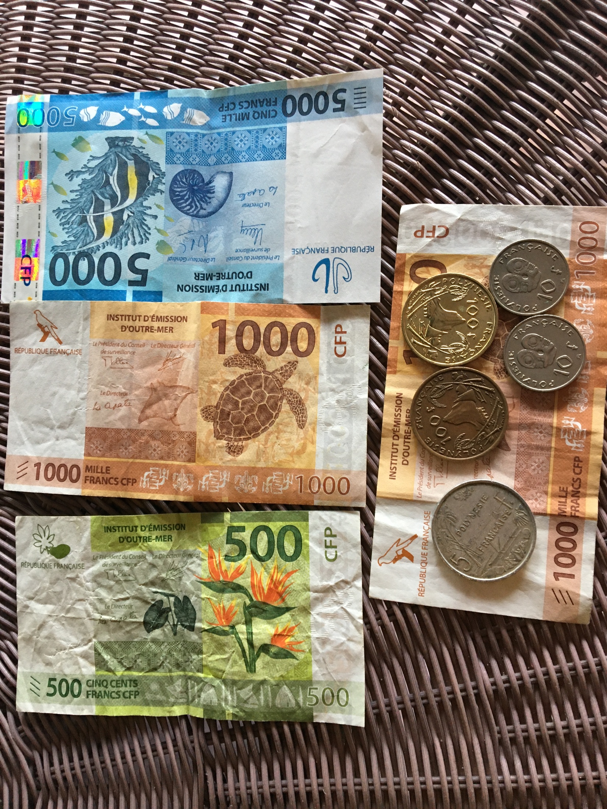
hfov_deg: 48.2
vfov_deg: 61.7
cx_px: 304
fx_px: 678
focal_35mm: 29
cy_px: 404
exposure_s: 1/30
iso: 100
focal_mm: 4.15
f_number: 2.2
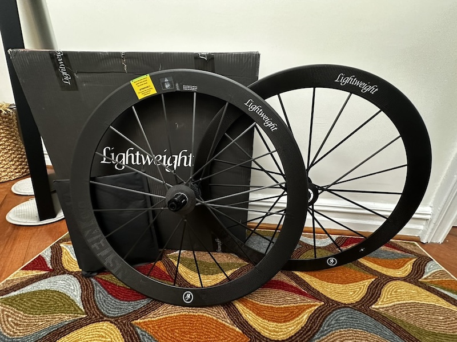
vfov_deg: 85.7
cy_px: 171
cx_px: 228
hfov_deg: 102.1
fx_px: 185
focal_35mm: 14
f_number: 2.2
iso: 320
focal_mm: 2.22
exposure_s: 1/84
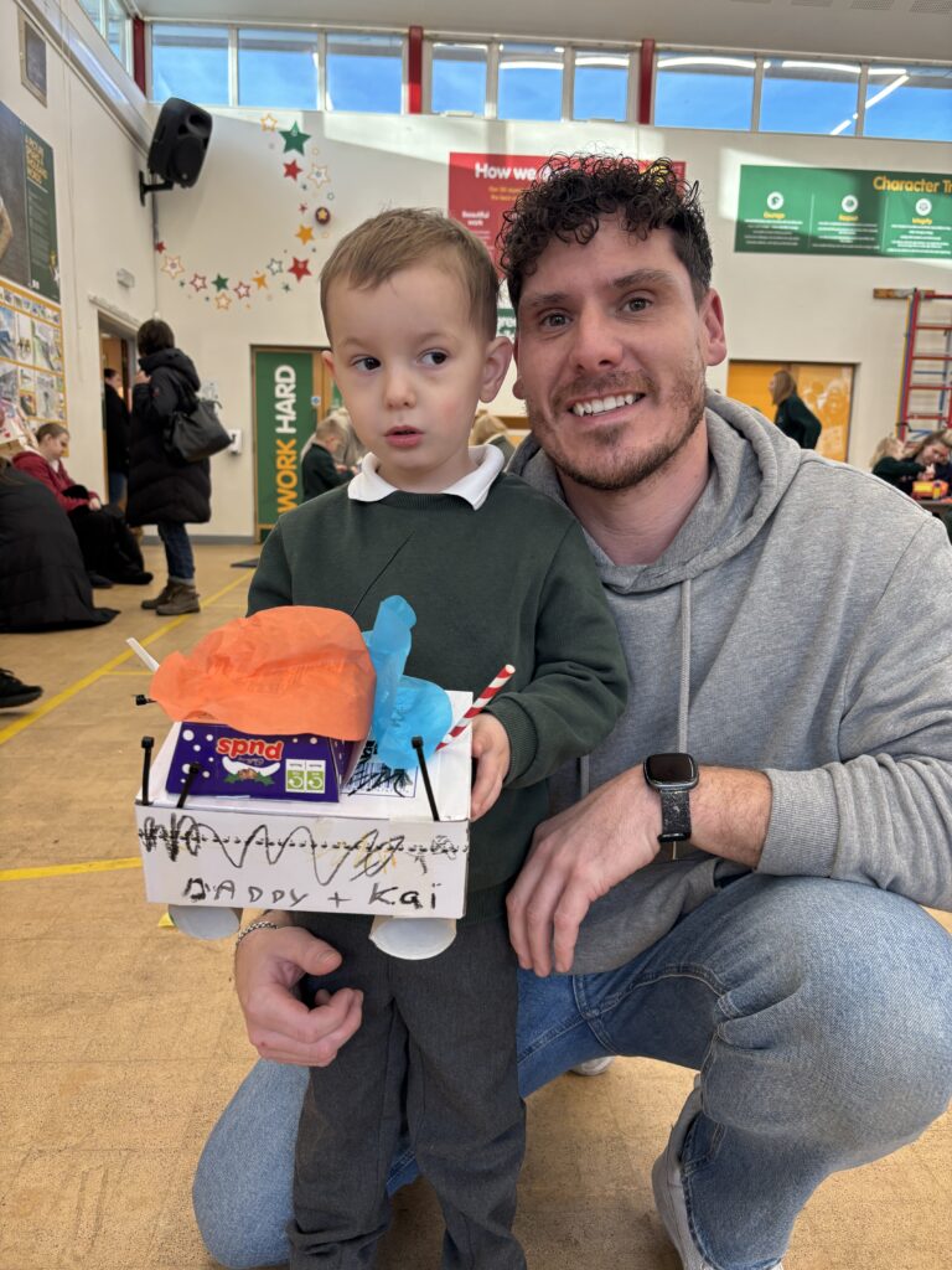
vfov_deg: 67.3
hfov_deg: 53.1
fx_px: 953
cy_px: 635
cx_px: 476
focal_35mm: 26
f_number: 1.6
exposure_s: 1/100
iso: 125
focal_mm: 5.96
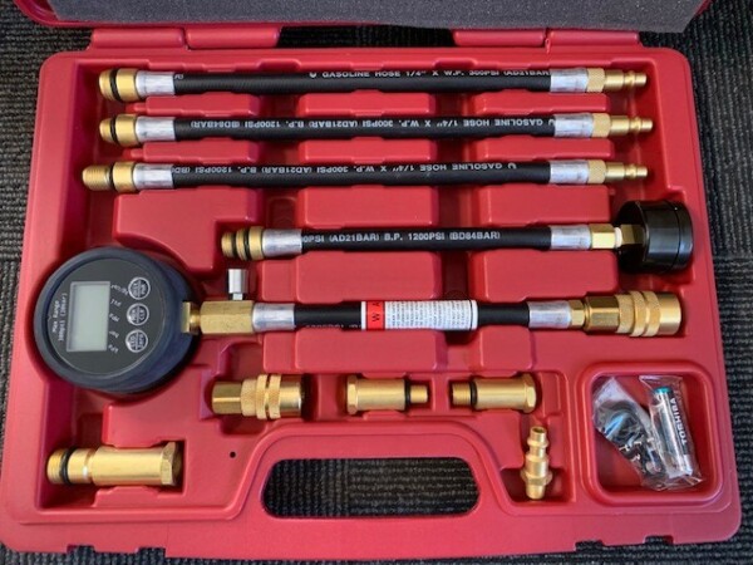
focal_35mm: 26
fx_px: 566
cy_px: 282
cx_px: 376
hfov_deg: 67.3
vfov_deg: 53.1
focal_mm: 4.25
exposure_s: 1/48
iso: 400
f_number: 1.8
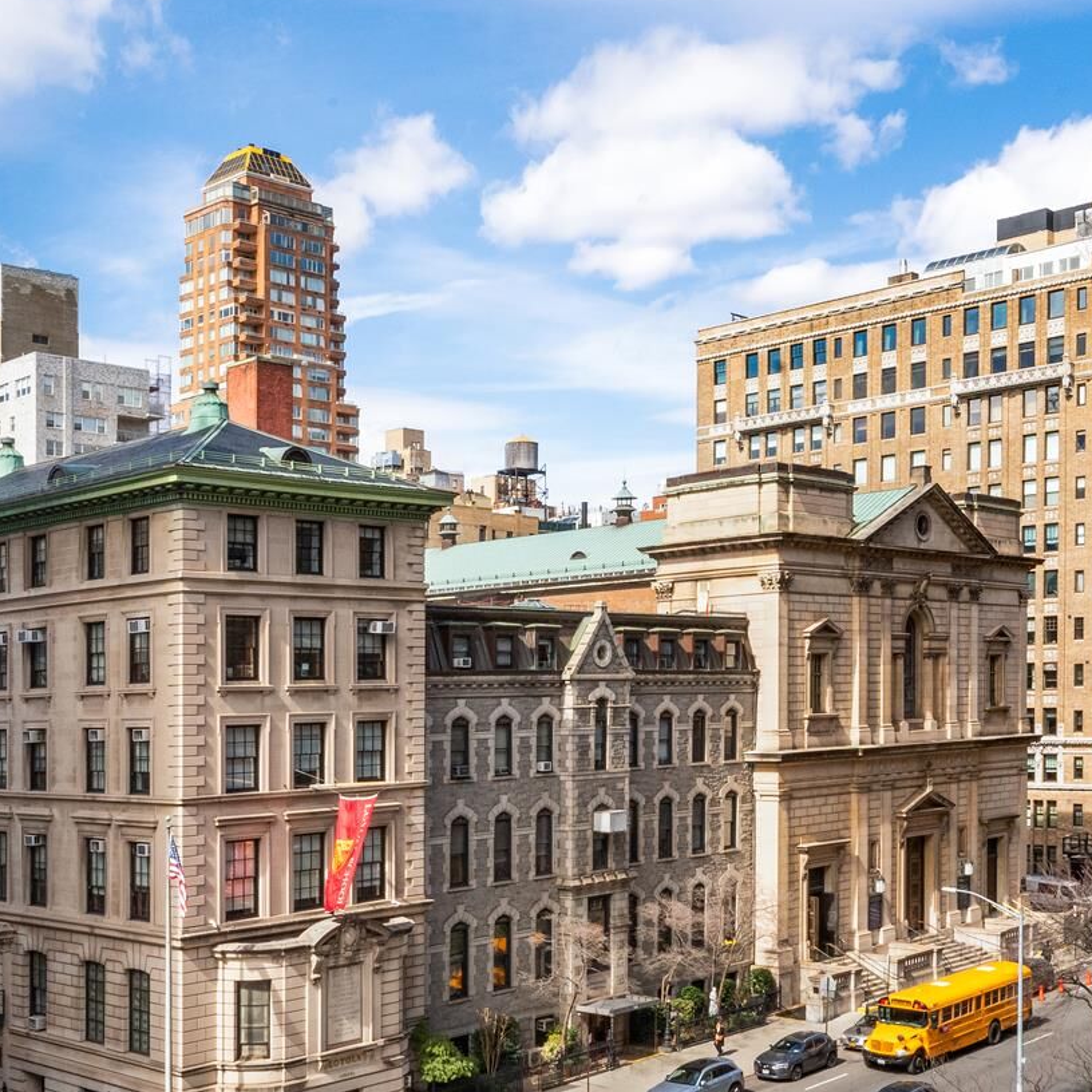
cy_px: 815
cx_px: 570
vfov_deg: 39.0
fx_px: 1499
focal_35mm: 42
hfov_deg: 40.0
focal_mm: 21
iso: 640
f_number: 22
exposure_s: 1/200
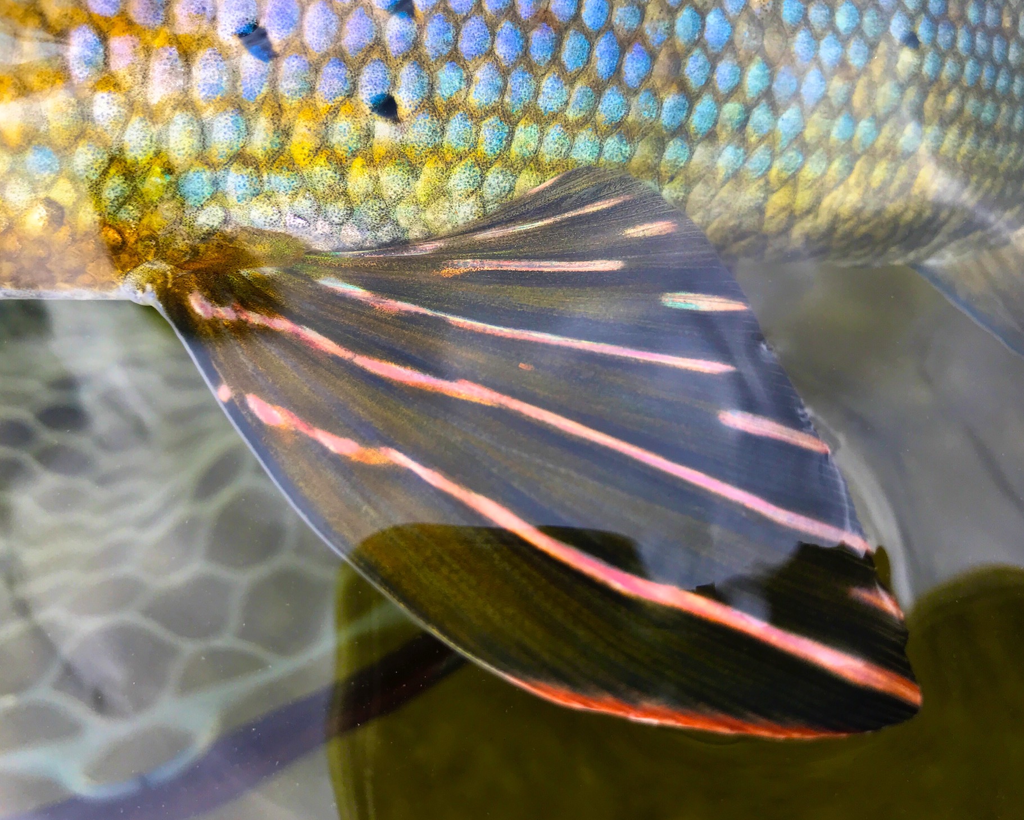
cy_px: 419
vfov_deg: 48.5
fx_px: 909
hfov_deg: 58.7
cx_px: 490
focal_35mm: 30
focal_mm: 3.99
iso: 20
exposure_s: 1/445
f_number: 1.8
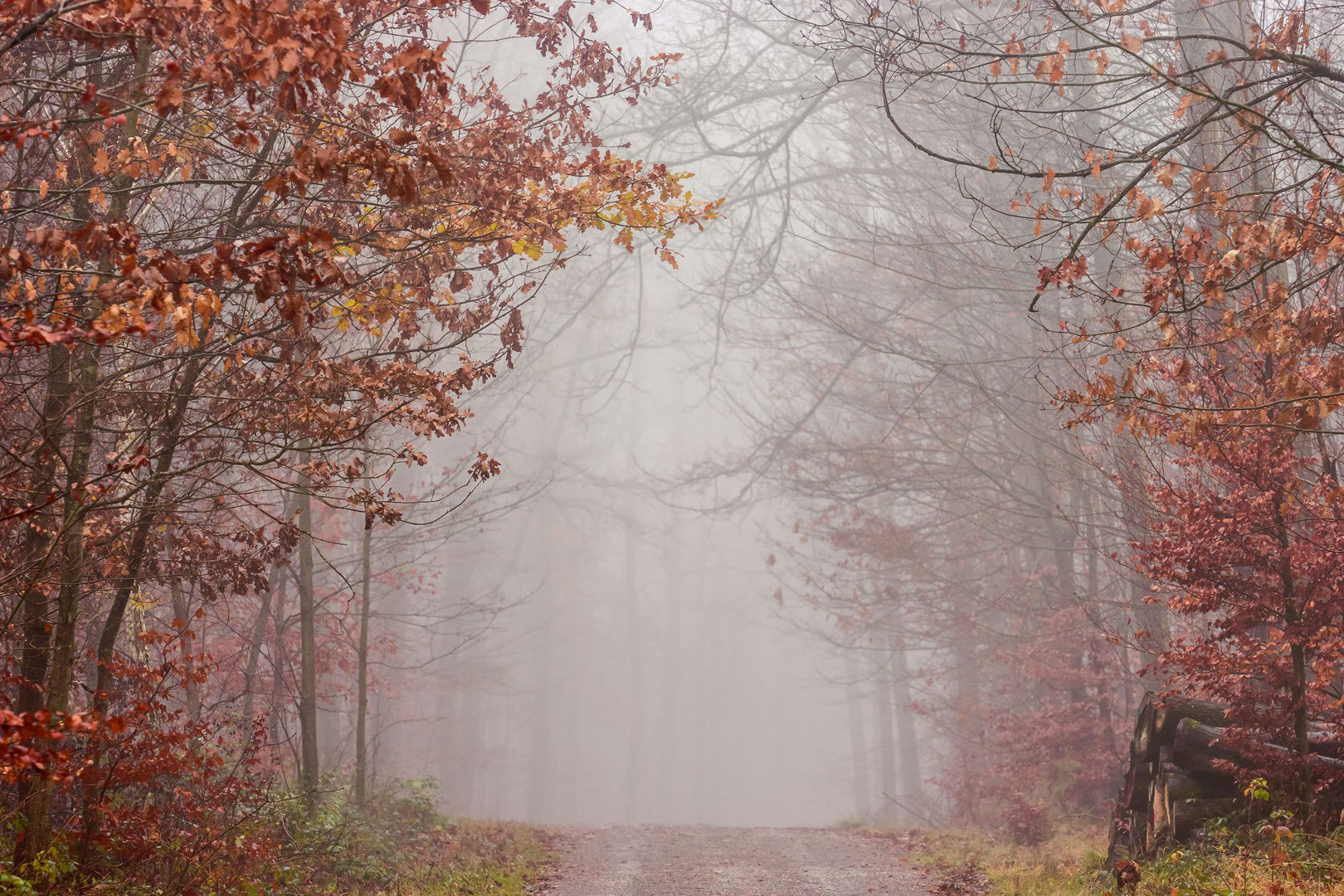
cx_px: 672
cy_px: 448
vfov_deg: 6.2
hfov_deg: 9.2
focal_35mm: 223
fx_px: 8325
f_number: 9
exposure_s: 1/200
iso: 640
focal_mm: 223
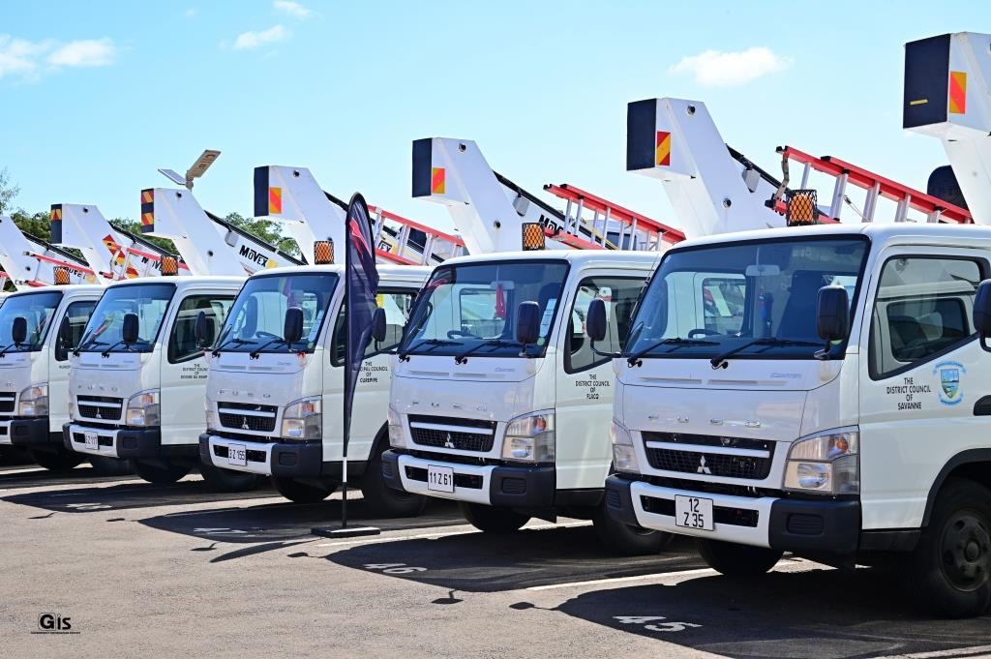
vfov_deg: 23.3
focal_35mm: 58
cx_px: 496
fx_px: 1595
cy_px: 330
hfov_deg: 34.5
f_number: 13
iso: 250
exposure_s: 1/200
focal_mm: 58
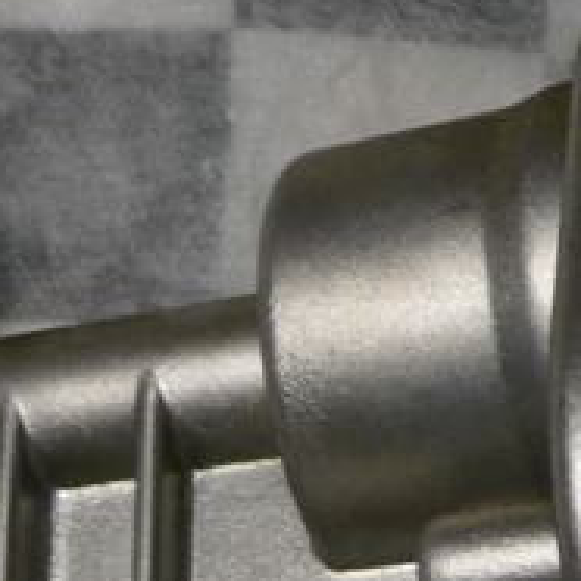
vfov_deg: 12.8
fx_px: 2583
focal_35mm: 136
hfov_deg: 12.7
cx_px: 581
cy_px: 428
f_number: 3.3
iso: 100
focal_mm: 4.7
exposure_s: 1/50
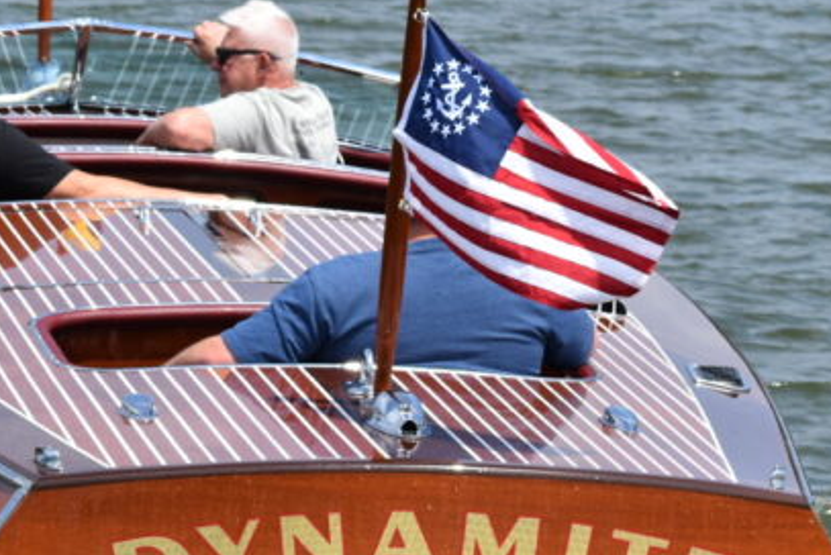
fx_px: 6098
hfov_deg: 7.8
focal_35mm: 264
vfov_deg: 5.2
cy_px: 262
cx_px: 351
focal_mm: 70
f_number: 7.1
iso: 200
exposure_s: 1/800
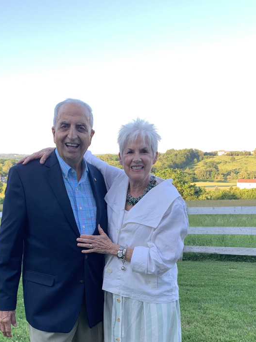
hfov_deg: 37.3
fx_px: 375
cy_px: 249
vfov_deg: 47.5
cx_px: 89
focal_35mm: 38
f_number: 1.8
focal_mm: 4.25
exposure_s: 1/121
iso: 40
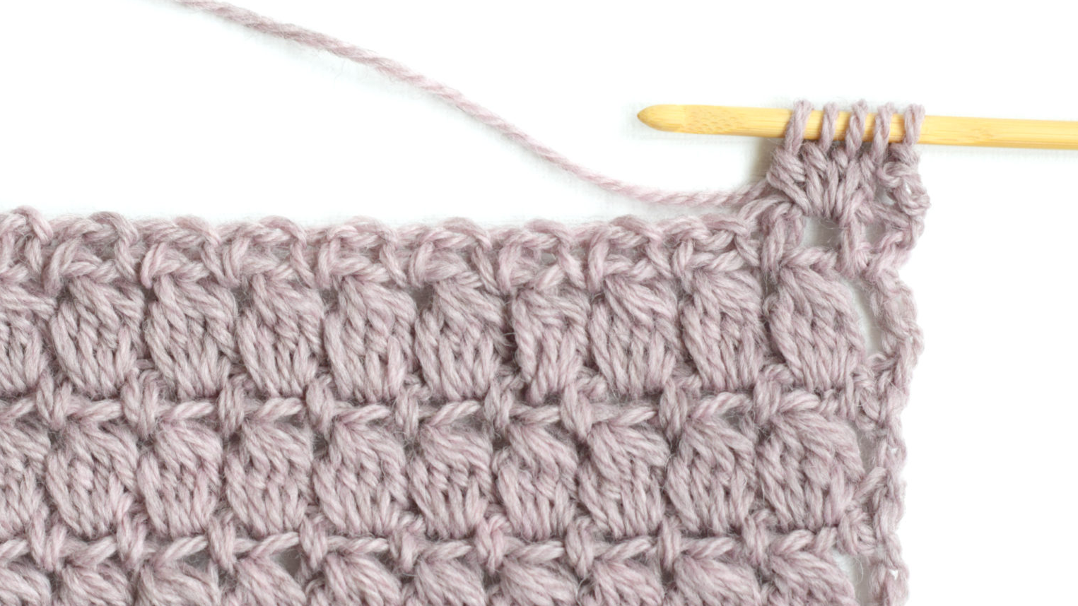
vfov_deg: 9.0
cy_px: 349
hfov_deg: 16.0
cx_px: 539
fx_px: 3846
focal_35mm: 135
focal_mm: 85
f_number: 4
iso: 560
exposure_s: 1/250
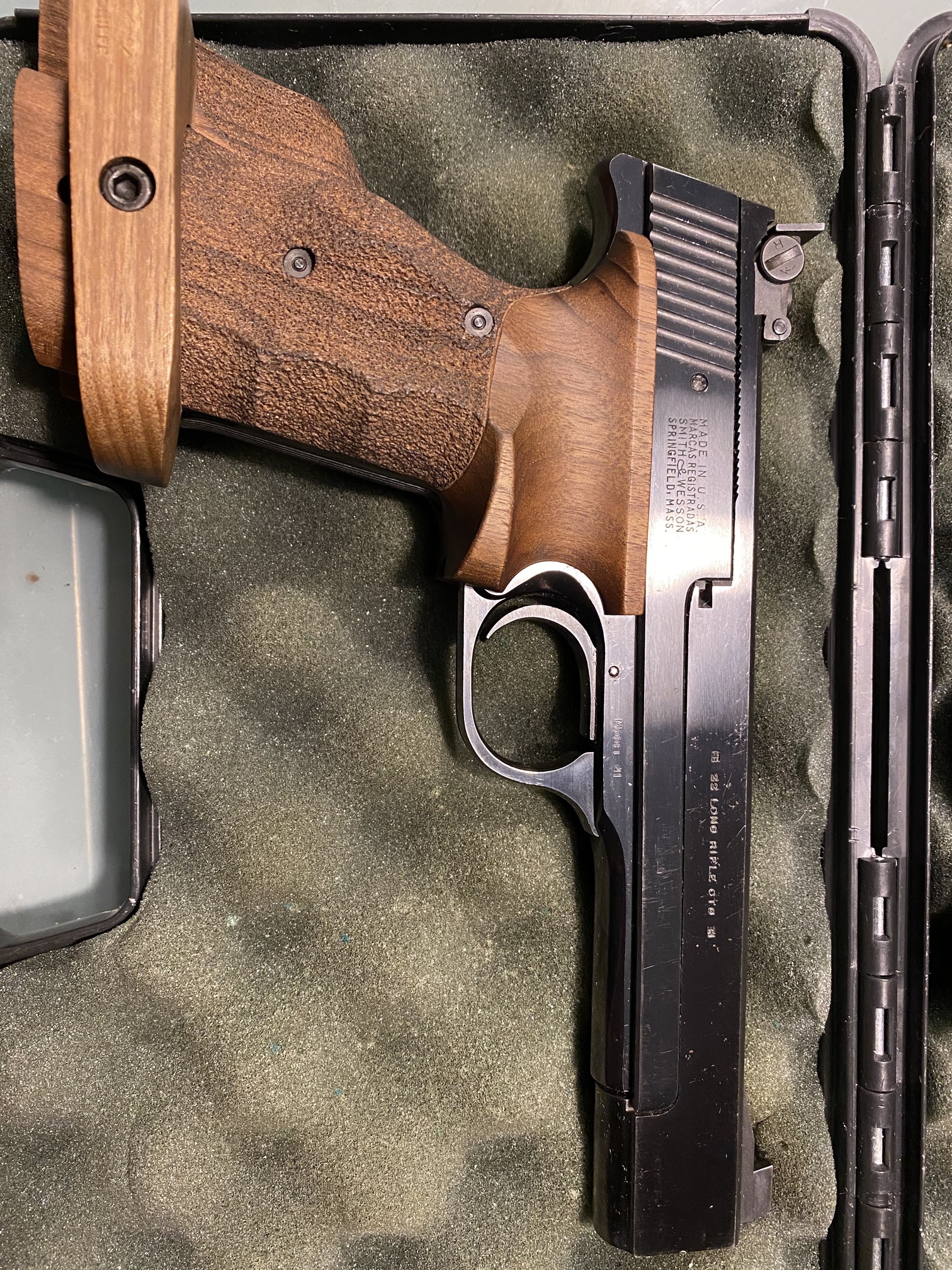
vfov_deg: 67.3
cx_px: 476
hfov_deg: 53.1
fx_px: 953
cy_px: 635
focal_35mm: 26
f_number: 1.8
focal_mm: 4.25
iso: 500
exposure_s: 1/33
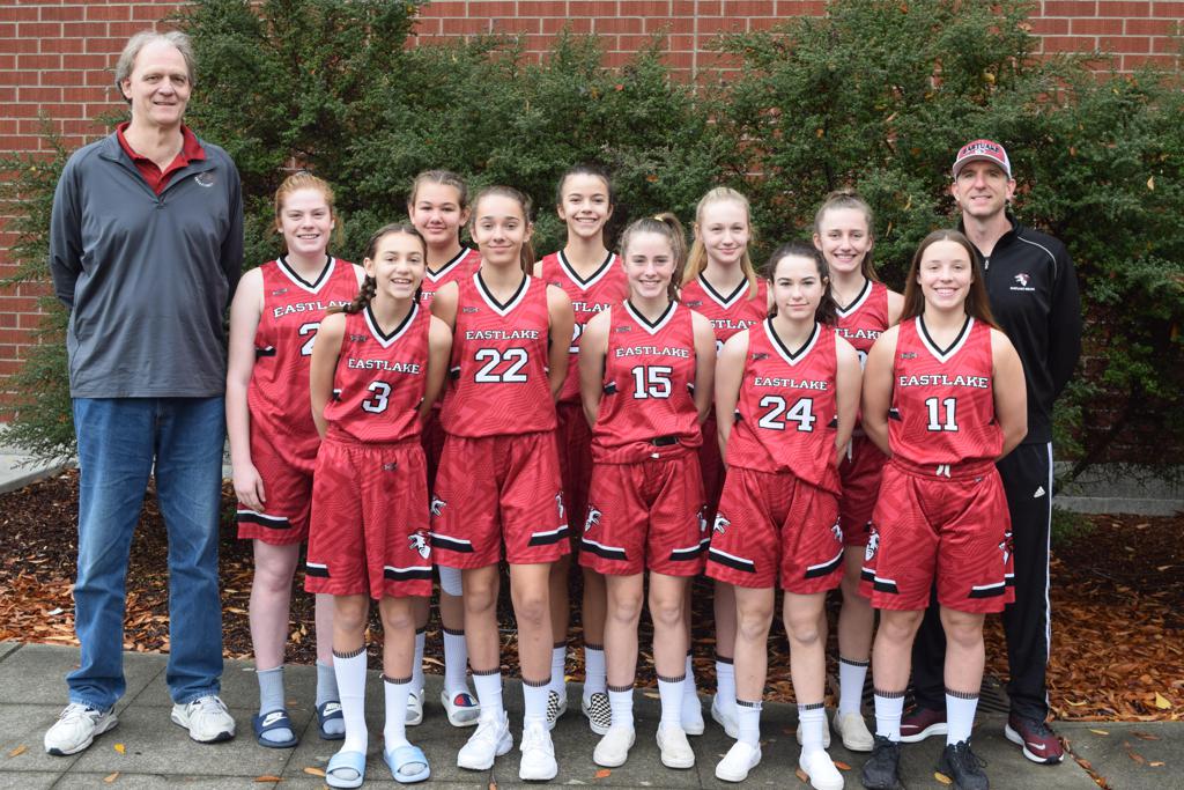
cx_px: 592
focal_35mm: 40
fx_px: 1332
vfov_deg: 33.0
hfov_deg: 47.9
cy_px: 395
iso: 400
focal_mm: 27
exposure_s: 1/125
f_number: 5.6
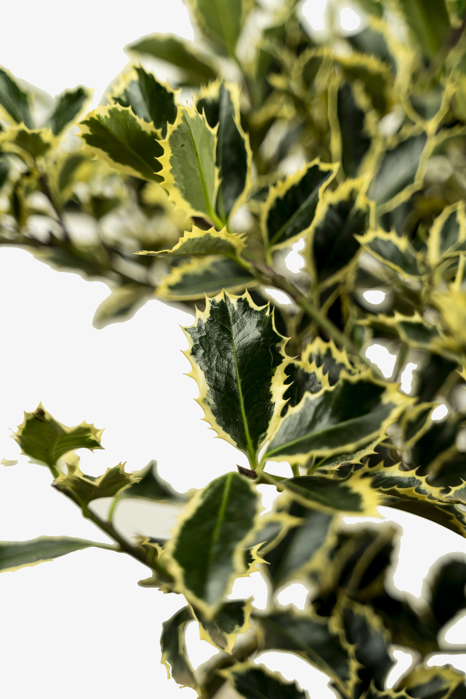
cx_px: 233
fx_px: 1456
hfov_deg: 18.2
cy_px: 350
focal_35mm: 75
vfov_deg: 27.0
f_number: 3.2
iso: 250
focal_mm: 75
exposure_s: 1/200
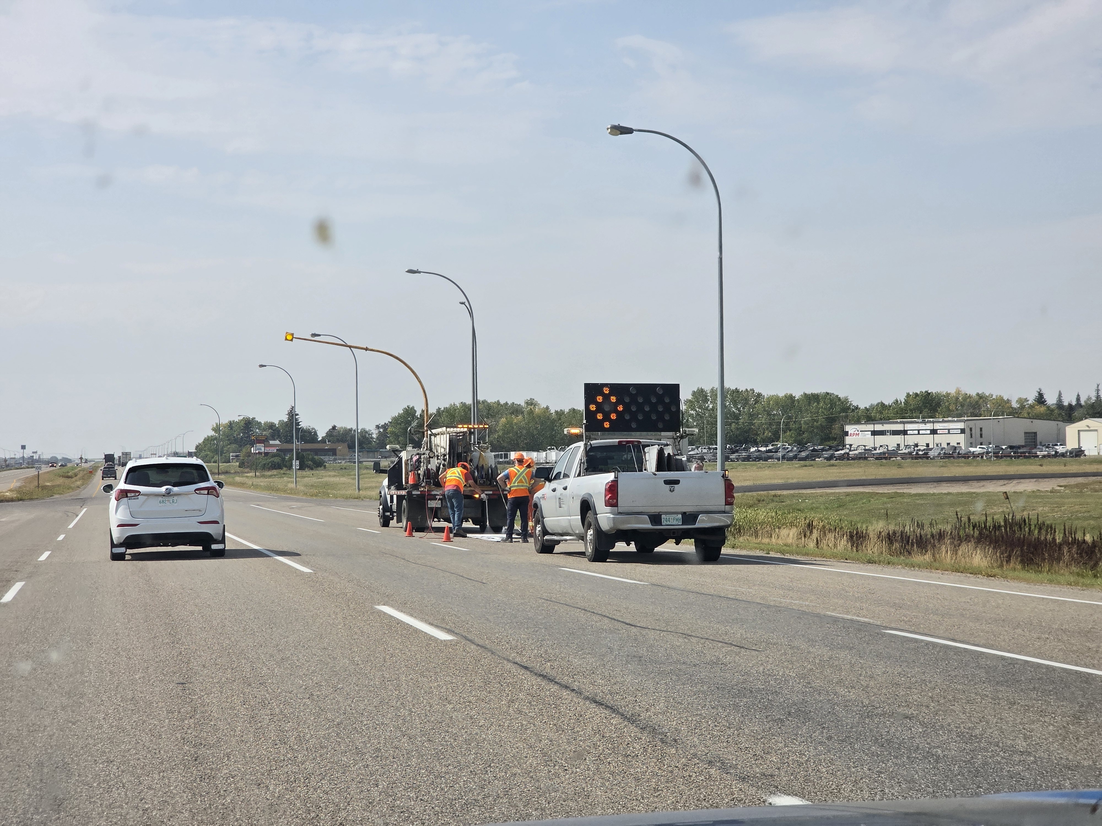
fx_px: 2197
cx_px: 551
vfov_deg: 21.3
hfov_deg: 28.2
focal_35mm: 69
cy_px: 413
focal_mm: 7.9
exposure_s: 1/2308
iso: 50
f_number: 2.4
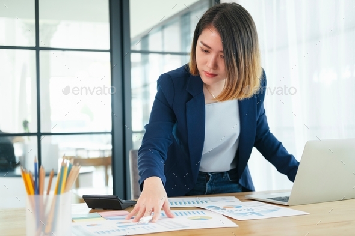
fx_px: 522
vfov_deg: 25.5
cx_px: 178
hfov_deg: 37.5
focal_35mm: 53
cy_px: 118
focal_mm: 35
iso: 250
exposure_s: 1/125
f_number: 2
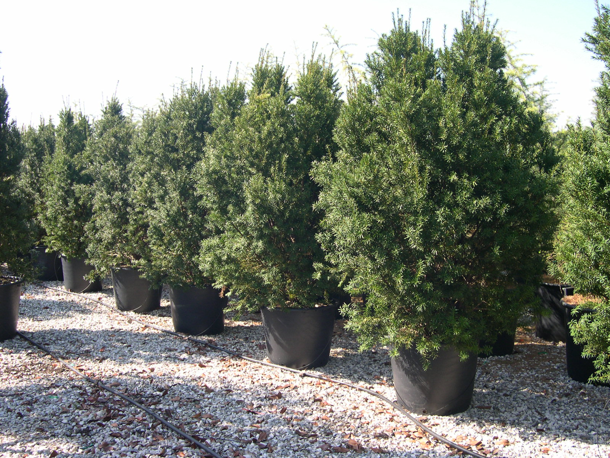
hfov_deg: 49.0
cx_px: 305
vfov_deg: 37.7
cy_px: 229
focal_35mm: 38
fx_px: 670
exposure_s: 1/309
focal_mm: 8
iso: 100
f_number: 2.8
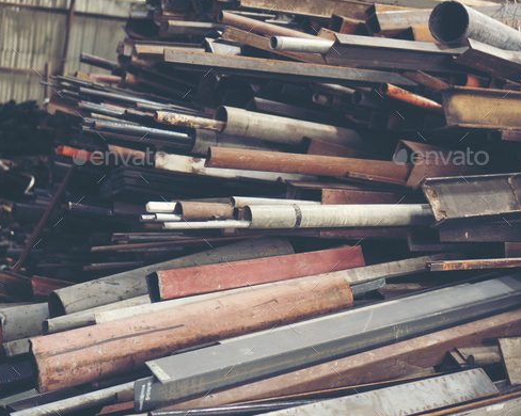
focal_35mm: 60
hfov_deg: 31.7
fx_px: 918
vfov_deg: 25.6
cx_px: 278
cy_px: 207
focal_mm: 35
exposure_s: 1/60
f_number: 1.8
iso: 400
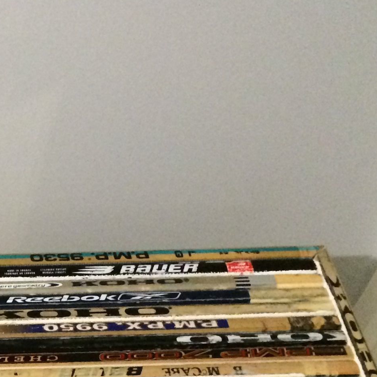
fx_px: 1134
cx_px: -207
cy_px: 437
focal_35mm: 92
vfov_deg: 18.1
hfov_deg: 16.9
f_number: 2.2
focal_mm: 4.12
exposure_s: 1/15
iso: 500
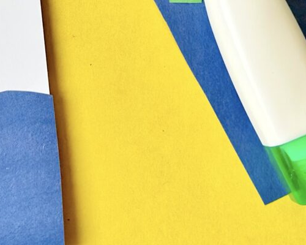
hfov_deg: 13.2
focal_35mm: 144
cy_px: -20
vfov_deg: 10.6
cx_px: -13
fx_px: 1304
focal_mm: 6.86
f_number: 1.78
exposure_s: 1/107
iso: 125
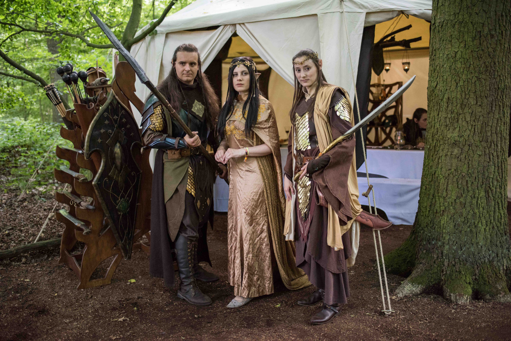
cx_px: 256
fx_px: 497
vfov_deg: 37.9
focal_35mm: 35
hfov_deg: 54.4
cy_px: 170
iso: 2000
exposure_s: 1/160
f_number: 1.8
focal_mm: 35
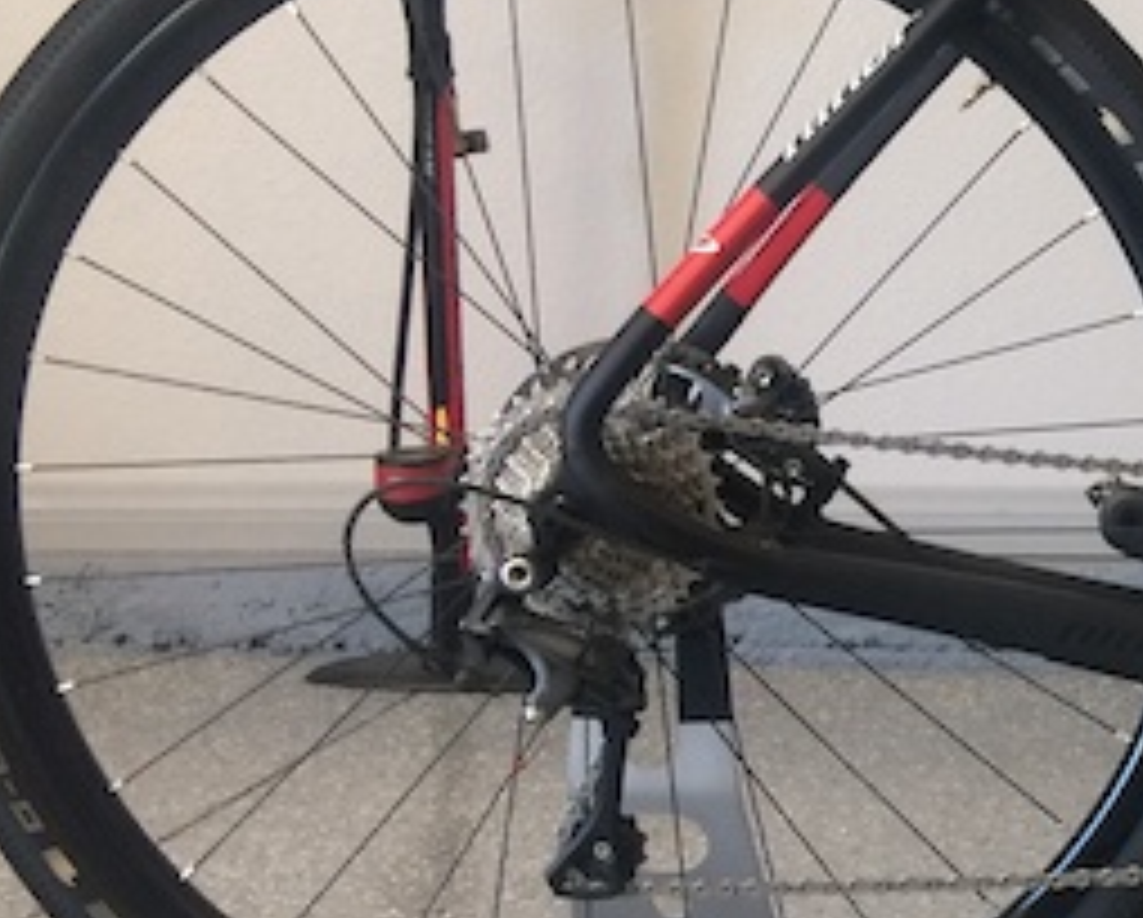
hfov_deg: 19.4
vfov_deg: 17.3
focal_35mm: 89
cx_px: 1588
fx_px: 3015
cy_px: 423
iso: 32
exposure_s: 1/30
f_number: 2.2
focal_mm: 4.15
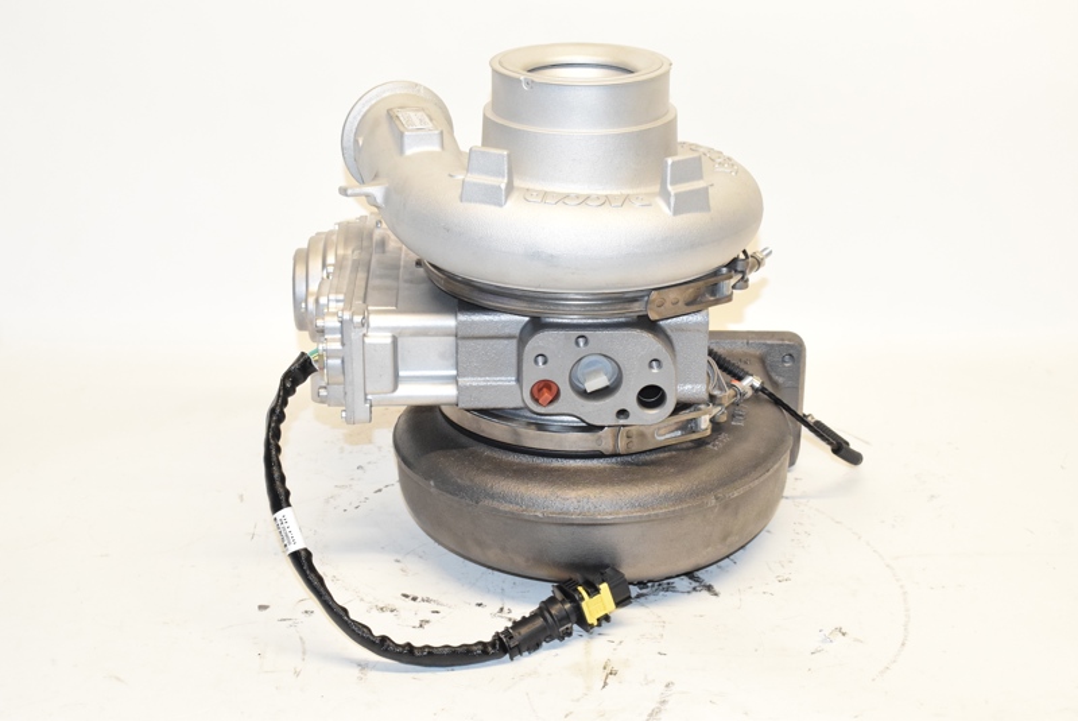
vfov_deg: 22.7
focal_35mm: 60
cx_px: 539
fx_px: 1798
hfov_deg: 33.4
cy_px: 360
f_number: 10
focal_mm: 40
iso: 3200
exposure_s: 1/200
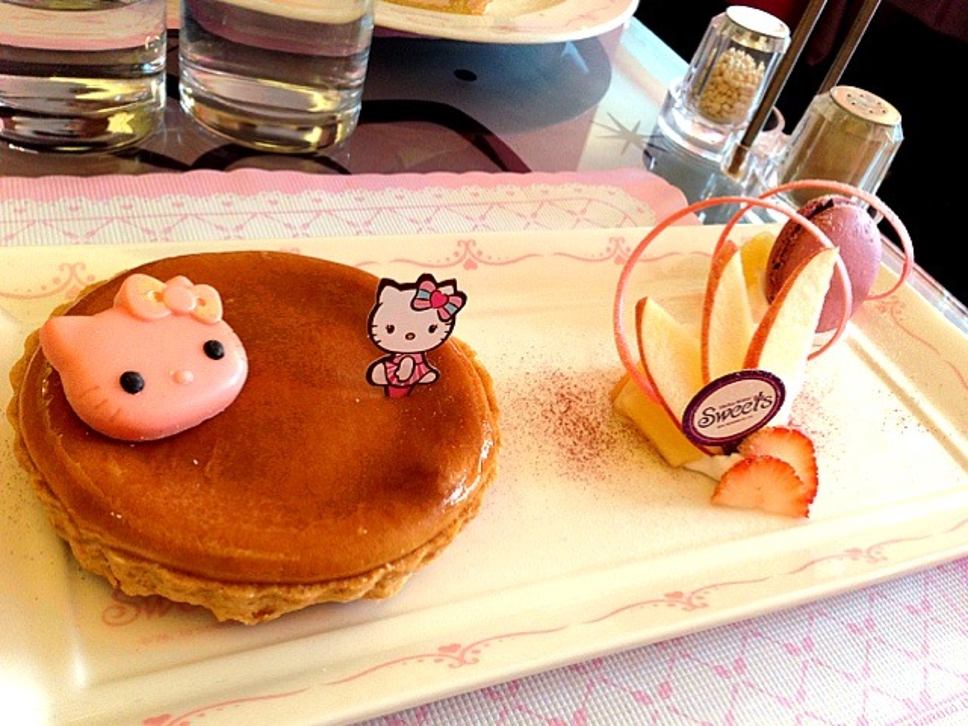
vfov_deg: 42.9
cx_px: 484
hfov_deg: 55.4
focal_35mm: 33
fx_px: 923
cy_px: 363
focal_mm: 4.13
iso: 160
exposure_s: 1/20
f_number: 2.4
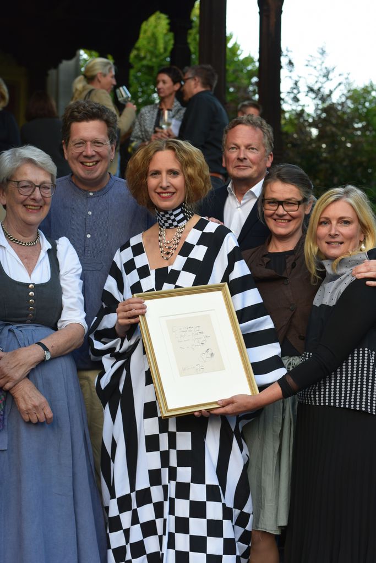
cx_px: 188
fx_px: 783
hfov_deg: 27.0
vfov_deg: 39.6
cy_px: 282
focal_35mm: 50
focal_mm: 50
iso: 100
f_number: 4
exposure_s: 1/60
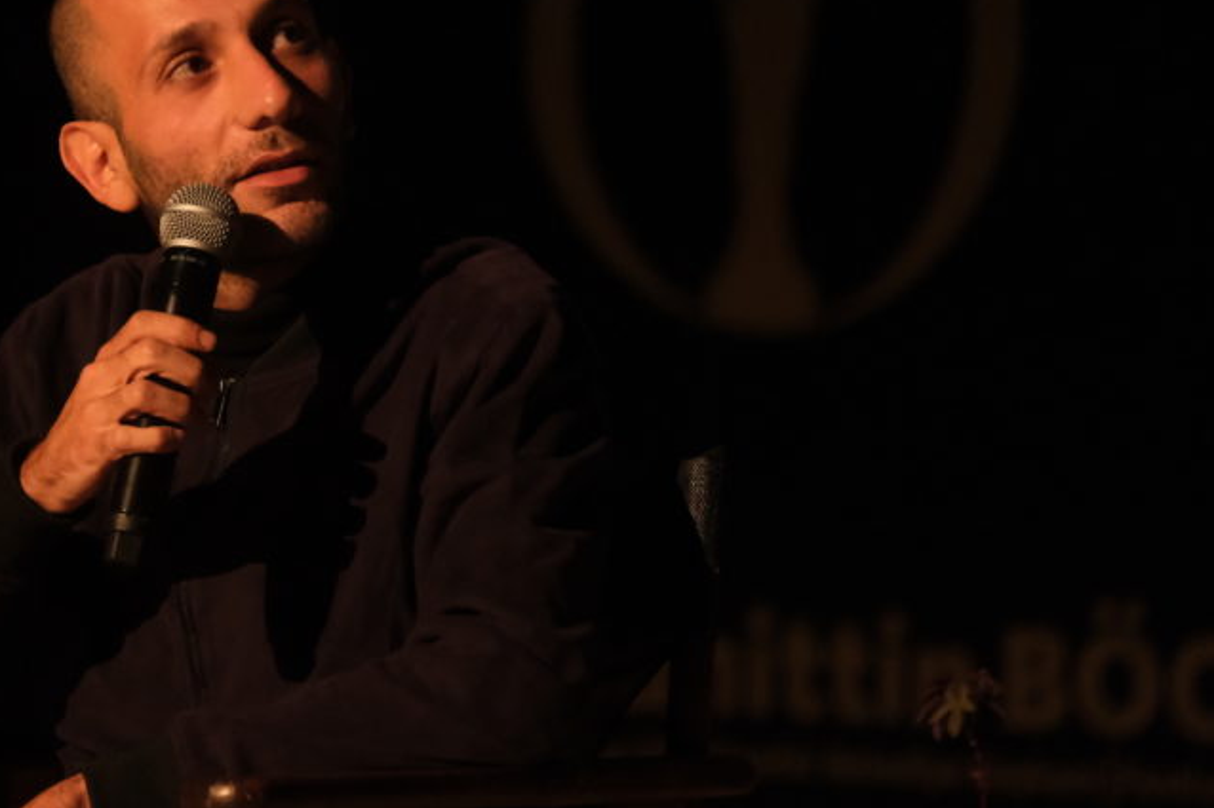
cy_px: 318
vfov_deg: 3.3
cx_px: 415
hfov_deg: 5.0
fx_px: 14024
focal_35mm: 416
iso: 5000
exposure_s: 1/250
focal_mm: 172.4
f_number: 4.7
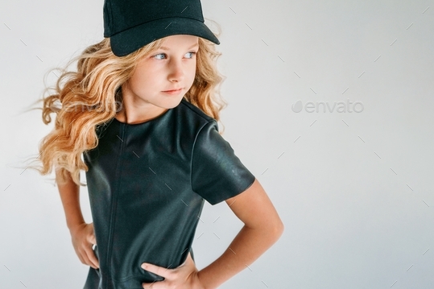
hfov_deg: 54.4
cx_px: 205
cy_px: 144
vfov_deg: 37.8
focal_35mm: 35
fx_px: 422
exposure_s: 1/125
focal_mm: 32
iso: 640
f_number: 4.5
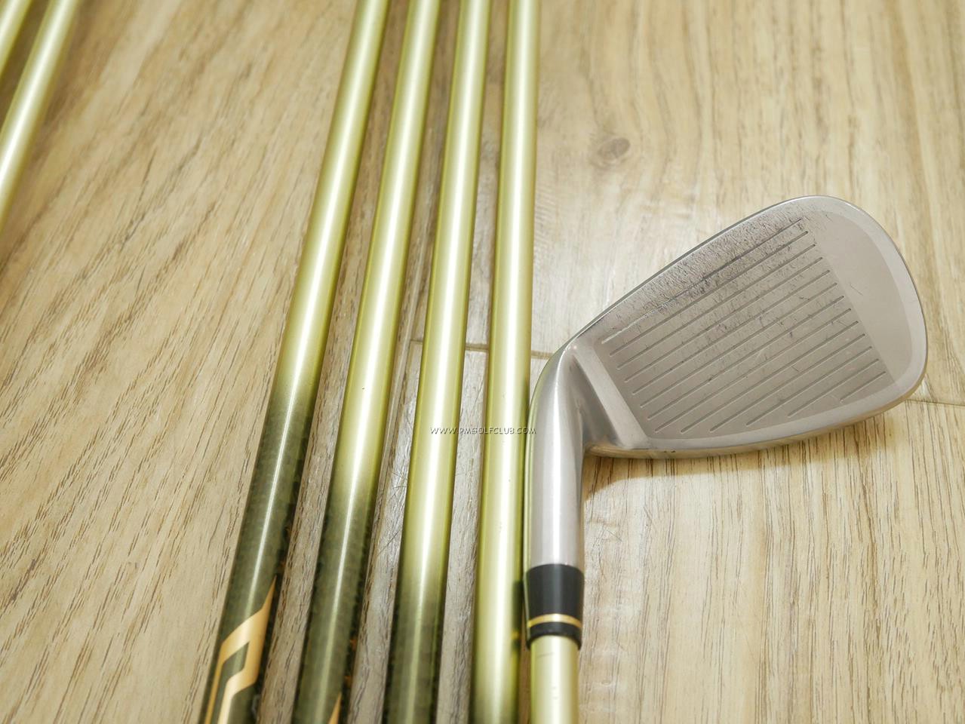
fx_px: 1394
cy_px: 362
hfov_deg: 38.2
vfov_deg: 29.1
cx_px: 482
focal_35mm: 50
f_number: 4.5
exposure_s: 1/50
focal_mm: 25
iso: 1600
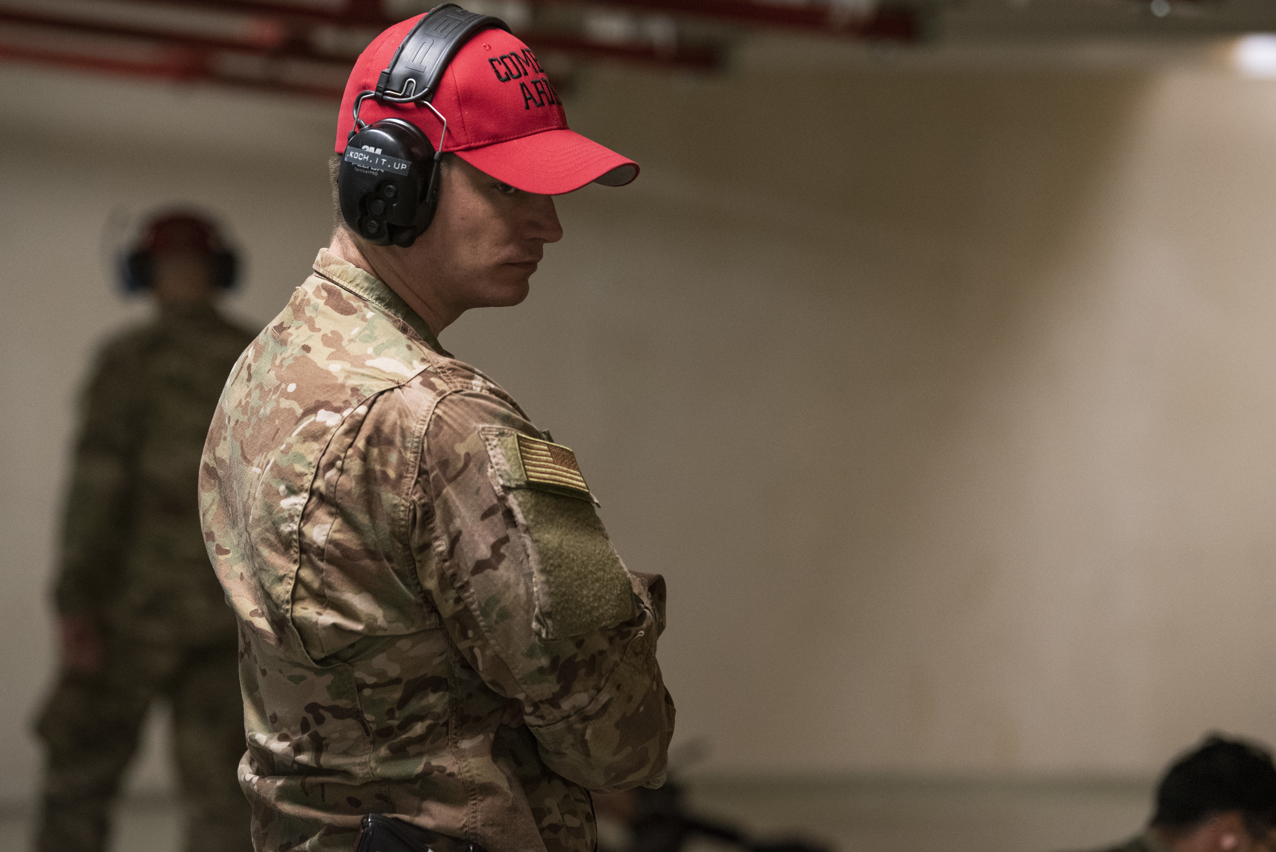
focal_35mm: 151
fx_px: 5354
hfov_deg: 13.6
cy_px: 419
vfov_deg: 9.1
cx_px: 644
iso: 3200
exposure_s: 1/200
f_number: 4
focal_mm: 145
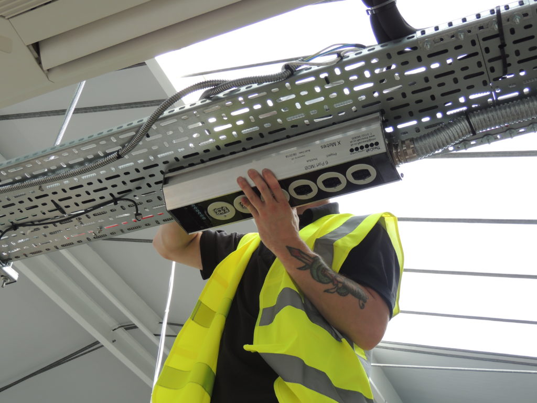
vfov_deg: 30.9
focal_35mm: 47
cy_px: 202
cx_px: 268
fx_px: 729
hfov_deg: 40.4
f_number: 3.5
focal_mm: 8.3
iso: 100
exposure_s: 1/50
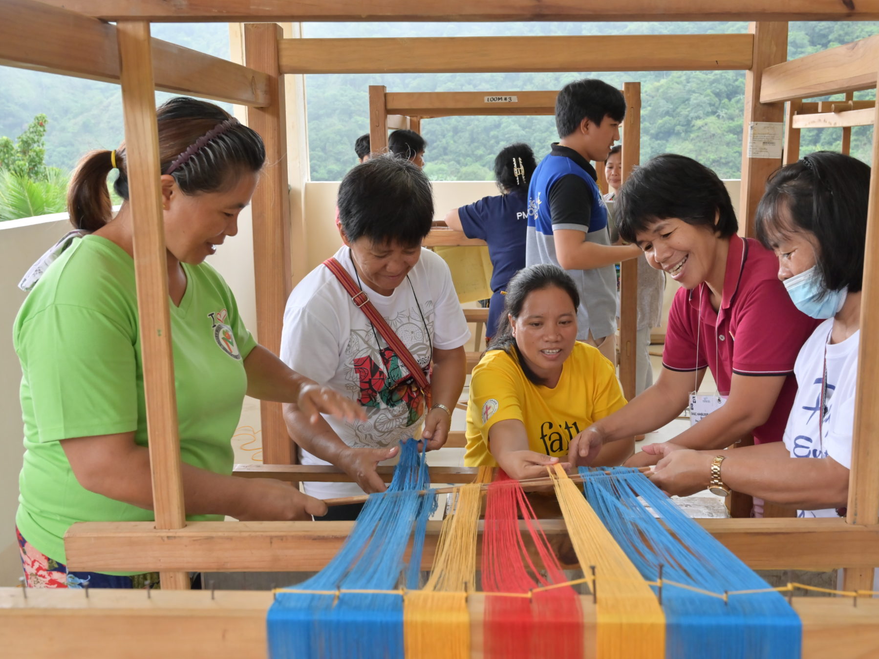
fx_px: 903
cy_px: 332
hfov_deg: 51.8
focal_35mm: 36
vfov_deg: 40.1
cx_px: 489
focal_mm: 32.5
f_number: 8
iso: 2000
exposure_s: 1/200
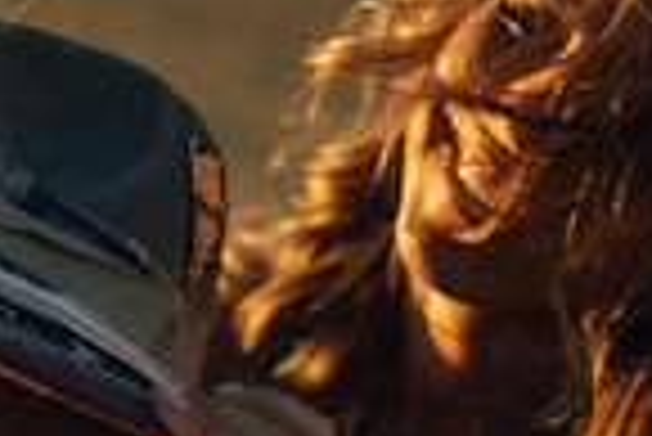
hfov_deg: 14.4
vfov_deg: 9.5
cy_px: 582
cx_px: 310
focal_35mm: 142
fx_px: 2574
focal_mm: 35
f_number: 1.4
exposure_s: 1/160
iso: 640
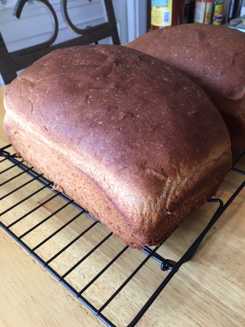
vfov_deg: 61.7
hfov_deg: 48.2
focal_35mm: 29
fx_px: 274
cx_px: 122
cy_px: 164
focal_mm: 4.15
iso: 50
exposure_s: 1/30
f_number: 2.2
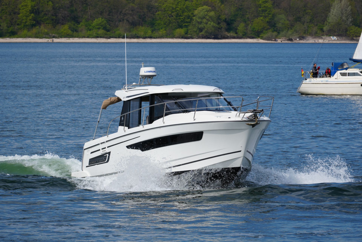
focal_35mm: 290
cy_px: 121
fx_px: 2911
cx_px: 181
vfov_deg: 4.7
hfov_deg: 7.1
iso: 100
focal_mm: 193
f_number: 8
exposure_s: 1/400
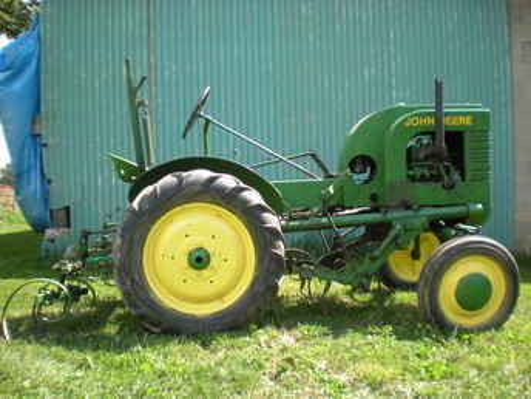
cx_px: 266
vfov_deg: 37.7
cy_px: 200
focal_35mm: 38
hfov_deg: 49.0
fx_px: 583
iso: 64
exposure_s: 1/210
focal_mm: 6.3
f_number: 3.1
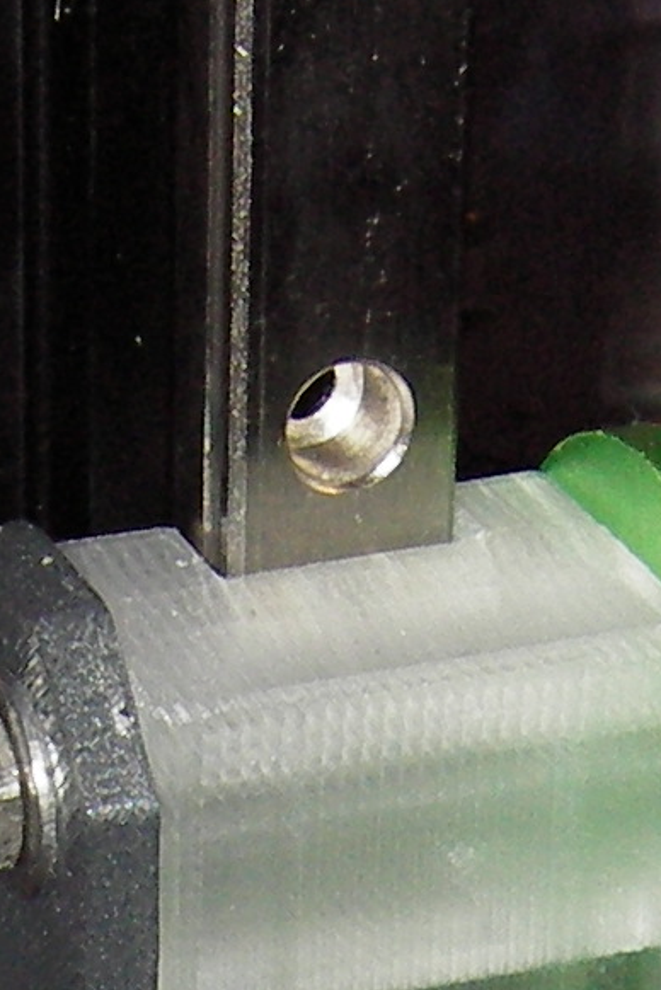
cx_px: 257
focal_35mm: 174
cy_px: 1563
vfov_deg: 11.3
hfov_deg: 7.9
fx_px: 4786
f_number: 3.3
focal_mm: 6.3
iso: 100
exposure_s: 1/30
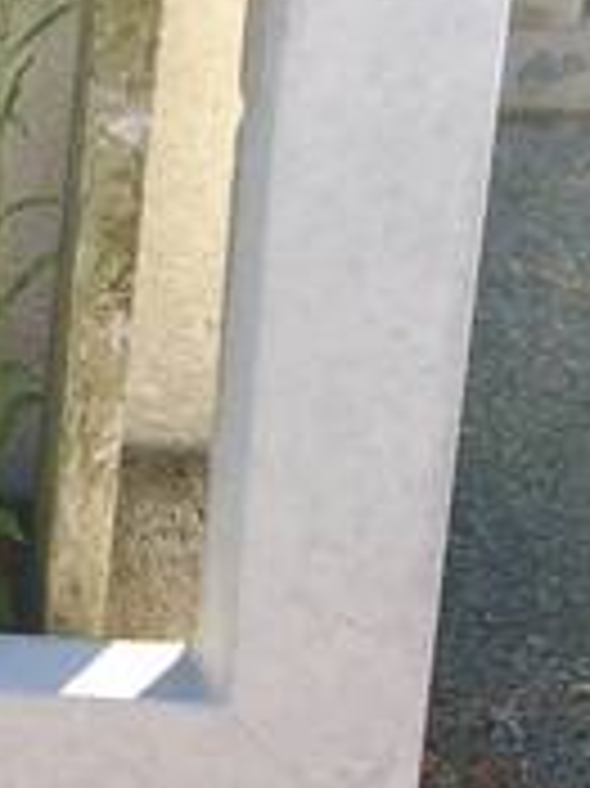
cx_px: -135
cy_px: 450
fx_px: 1661
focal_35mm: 73
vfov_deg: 26.7
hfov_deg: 18.9
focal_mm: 4.15
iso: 32
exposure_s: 1/395
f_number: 2.2
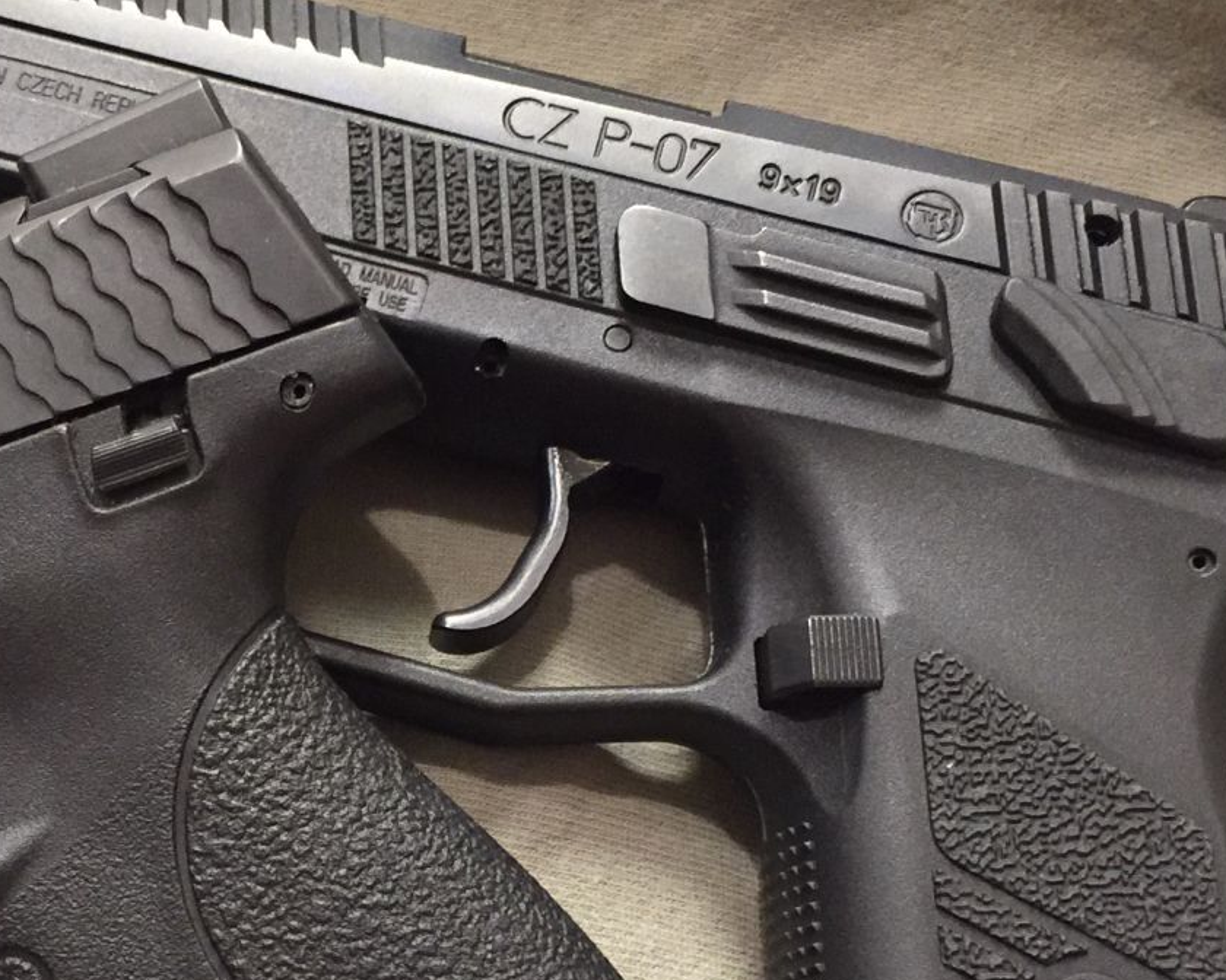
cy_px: 720
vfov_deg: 22.0
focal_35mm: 69
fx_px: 2504
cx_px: 194
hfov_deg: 26.8
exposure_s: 1/15
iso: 250
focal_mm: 4.15
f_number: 2.2
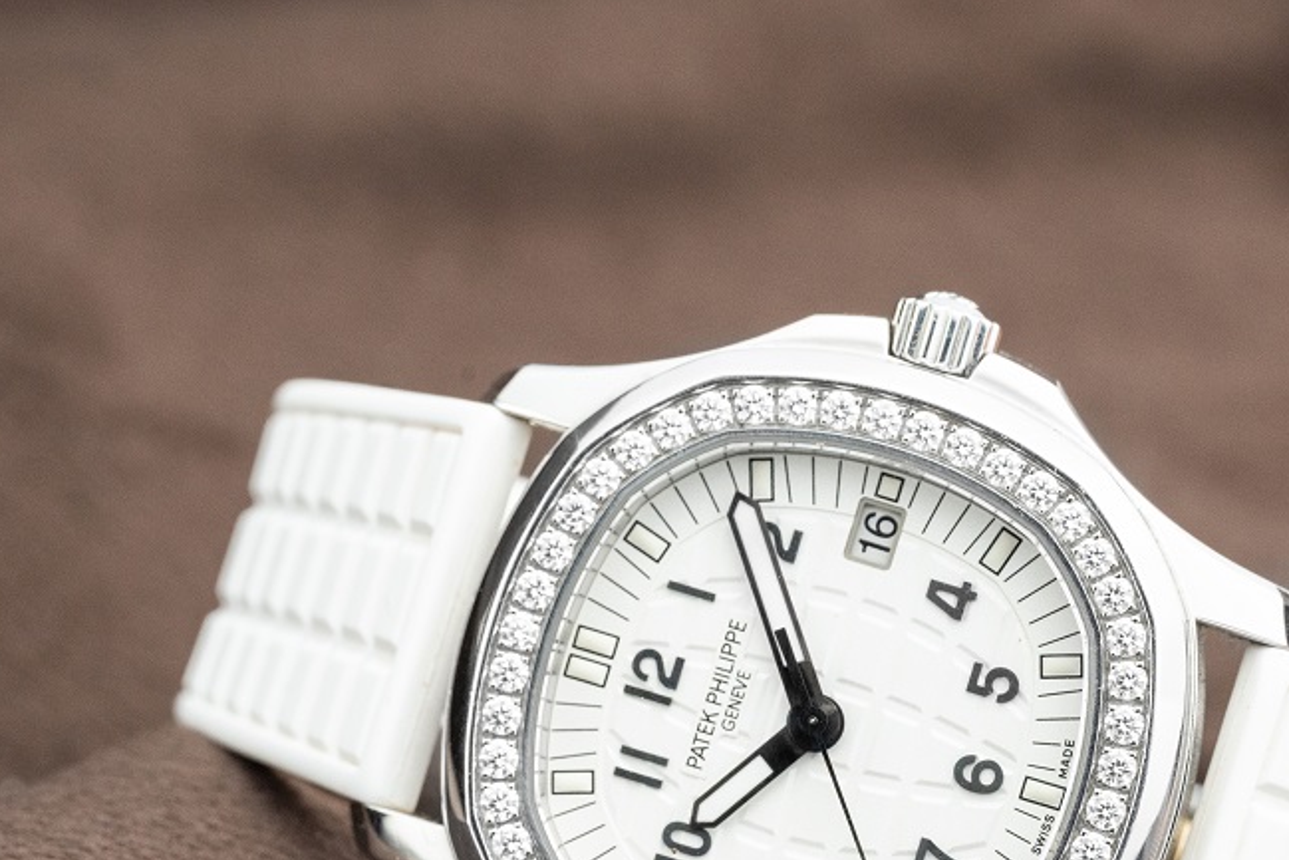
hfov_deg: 10.6
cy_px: 745
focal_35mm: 194
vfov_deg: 7.1
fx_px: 6947
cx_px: 796
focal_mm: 105
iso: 1600
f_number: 10
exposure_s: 1/15
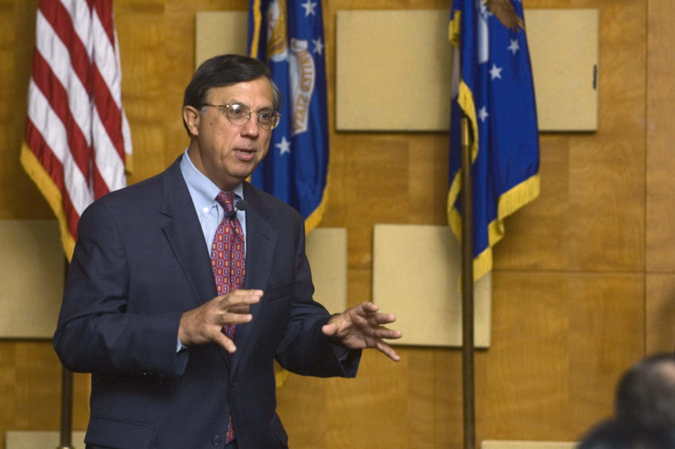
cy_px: 224
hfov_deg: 8.6
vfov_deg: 5.7
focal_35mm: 240
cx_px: 338
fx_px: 4496
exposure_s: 1/125
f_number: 4
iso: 800
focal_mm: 160
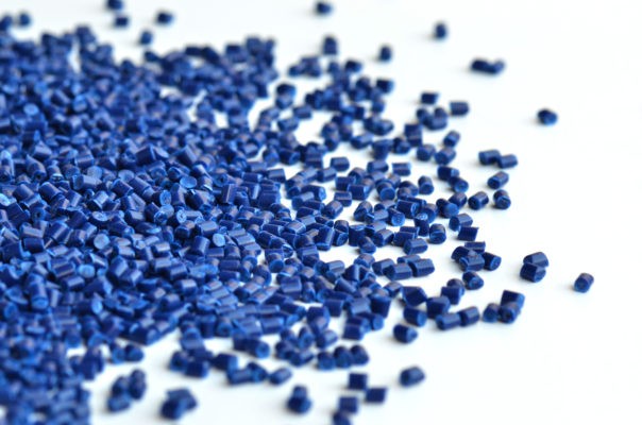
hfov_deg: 13.1
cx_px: 321
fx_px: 2803
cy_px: 212
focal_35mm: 158
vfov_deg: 8.7
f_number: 11
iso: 100
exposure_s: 1/3.33
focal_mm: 105
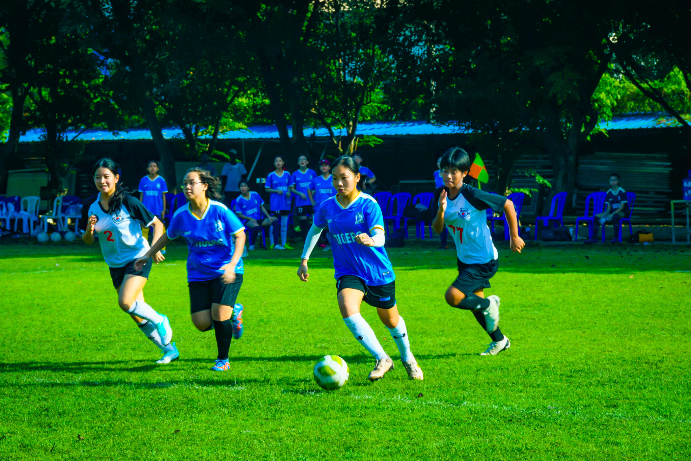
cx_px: 346
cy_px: 230
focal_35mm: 142
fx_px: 2725
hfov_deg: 14.5
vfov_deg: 9.7
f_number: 11
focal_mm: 95
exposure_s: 1/200
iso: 200
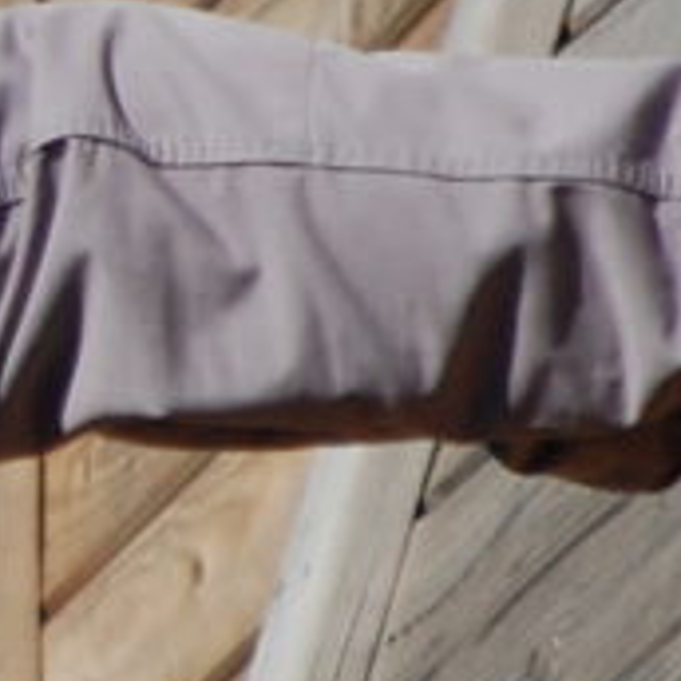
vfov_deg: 0.7
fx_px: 53507
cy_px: 309
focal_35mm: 2404
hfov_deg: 0.7
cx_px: -851
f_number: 5.6
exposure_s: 1/2000
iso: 400
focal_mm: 200
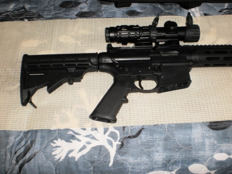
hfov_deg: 51.4
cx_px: 116
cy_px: 87
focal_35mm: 36
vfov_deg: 39.7
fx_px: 241
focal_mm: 6.3
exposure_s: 1/30
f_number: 3.1
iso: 125
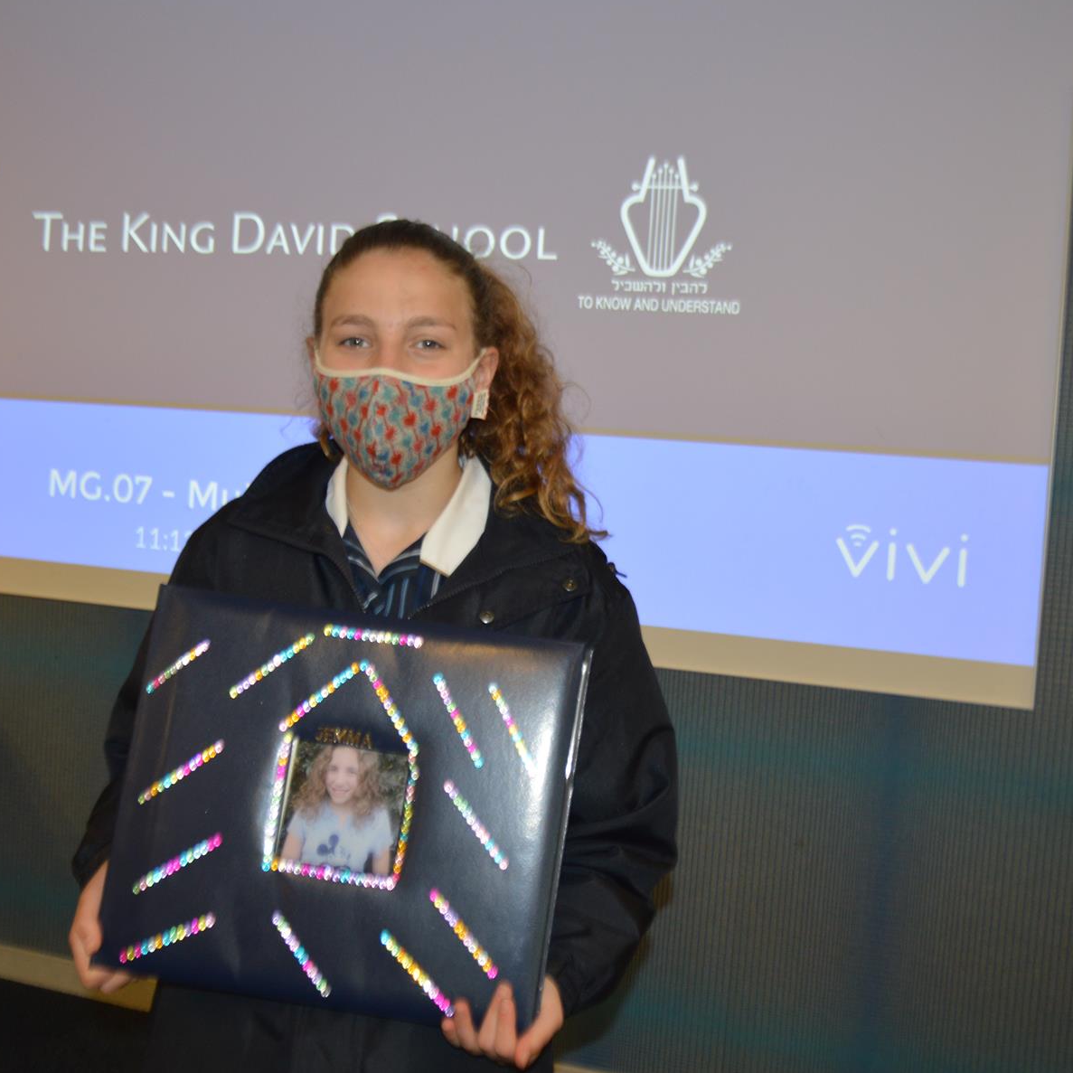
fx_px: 1425
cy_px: 533
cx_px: 514
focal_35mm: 41
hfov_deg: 41.2
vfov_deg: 41.3
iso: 500
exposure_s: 1/60
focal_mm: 21
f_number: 3.8
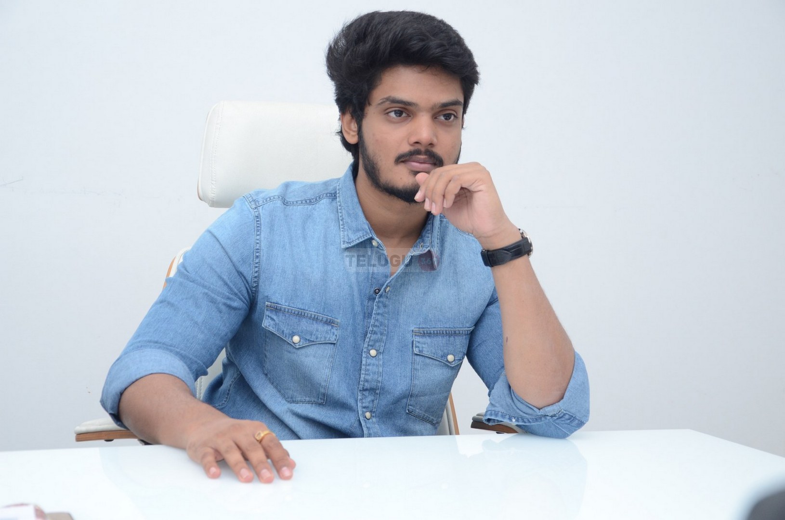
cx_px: 392
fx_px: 1632
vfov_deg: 18.1
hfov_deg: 27.0
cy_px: 260
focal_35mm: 75
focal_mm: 50
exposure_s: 1/125
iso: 800
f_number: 6.3
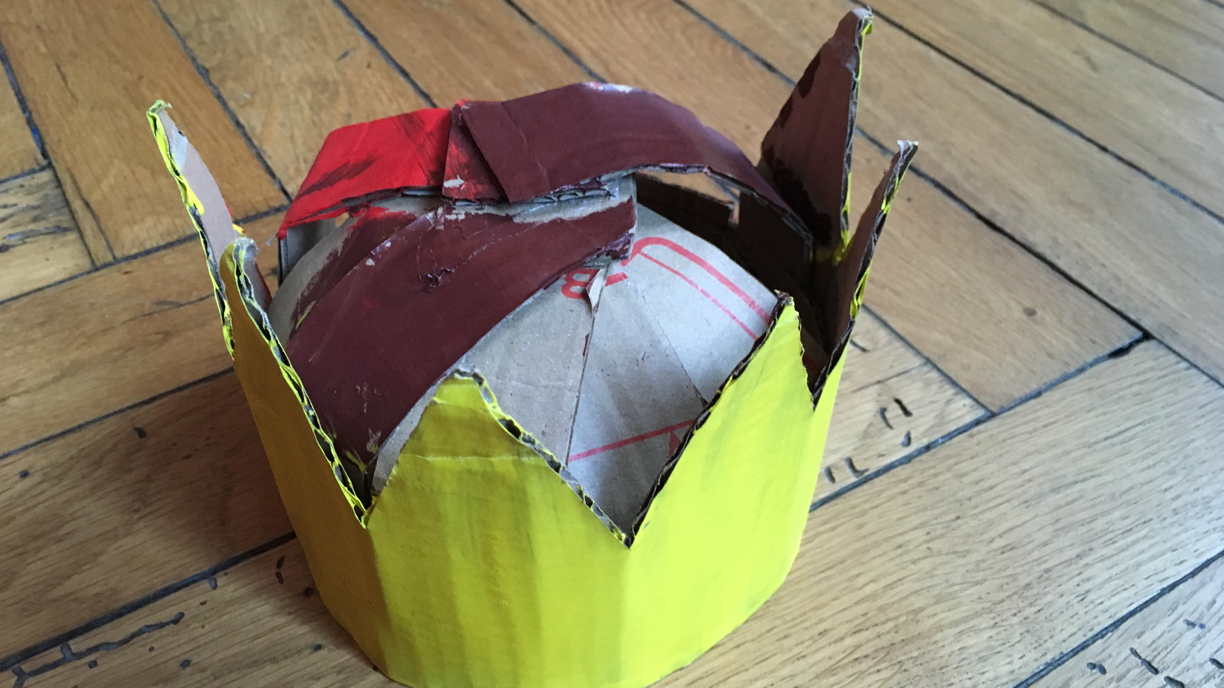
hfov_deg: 61.0
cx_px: 610
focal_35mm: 32
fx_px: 1039
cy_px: 369
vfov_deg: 36.7
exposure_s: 1/17
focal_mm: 4.15
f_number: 2.2
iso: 200
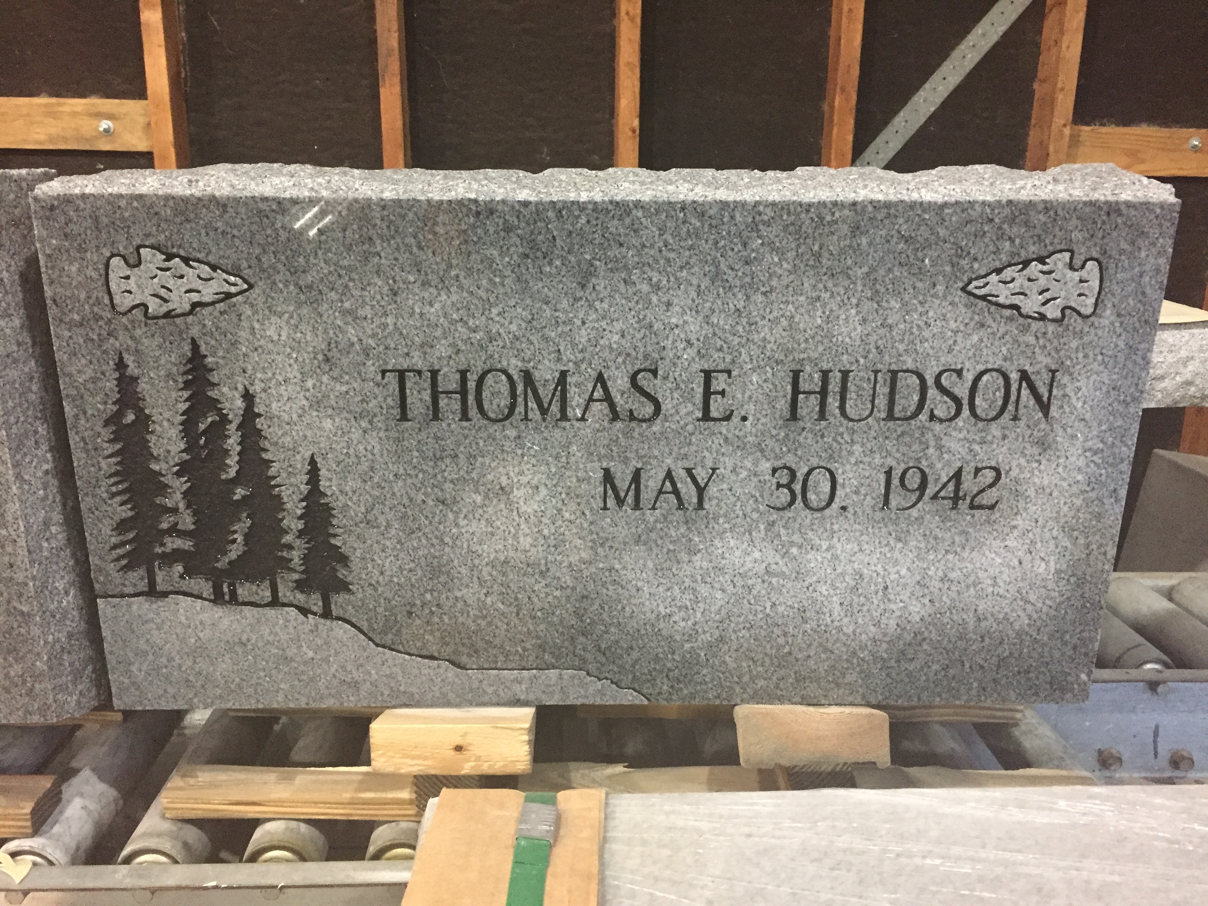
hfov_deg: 61.7
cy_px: 453
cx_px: 604
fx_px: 1012
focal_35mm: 29
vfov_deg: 48.2
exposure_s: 1/15
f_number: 2.2
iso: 320
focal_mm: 4.15
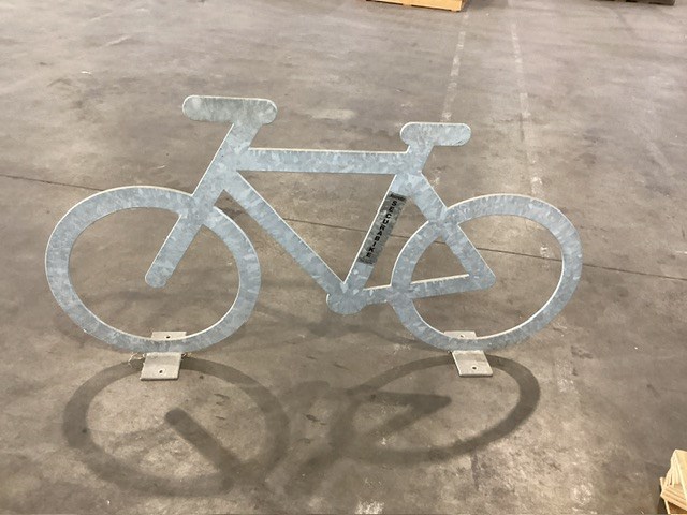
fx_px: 615
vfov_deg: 45.4
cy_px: 258
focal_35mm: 31
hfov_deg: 58.4
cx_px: 344
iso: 320
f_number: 2.4
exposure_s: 1/50
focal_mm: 3.3
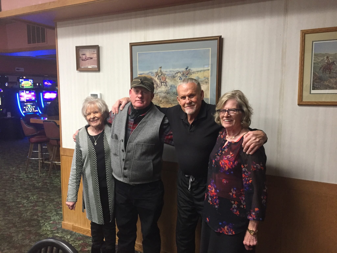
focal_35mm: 29
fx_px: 282
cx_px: 168
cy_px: 126
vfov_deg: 48.2
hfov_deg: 61.7
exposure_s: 1/30
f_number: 2.2
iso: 250
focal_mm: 4.15
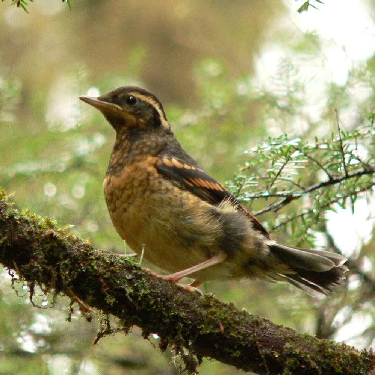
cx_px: 186
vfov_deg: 3.4
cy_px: 187
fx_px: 6263
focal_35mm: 511
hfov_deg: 3.4
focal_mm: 72
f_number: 2.8
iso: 400
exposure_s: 1/40
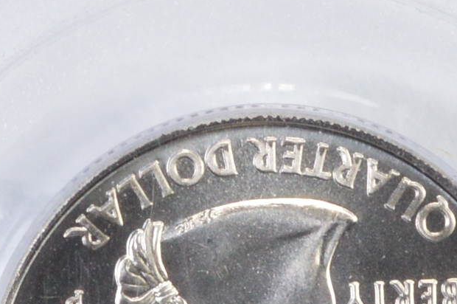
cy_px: 116
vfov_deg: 2.6
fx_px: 6645
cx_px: 273
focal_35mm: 524
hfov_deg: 3.9
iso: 800
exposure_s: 1/80
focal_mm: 48
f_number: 8
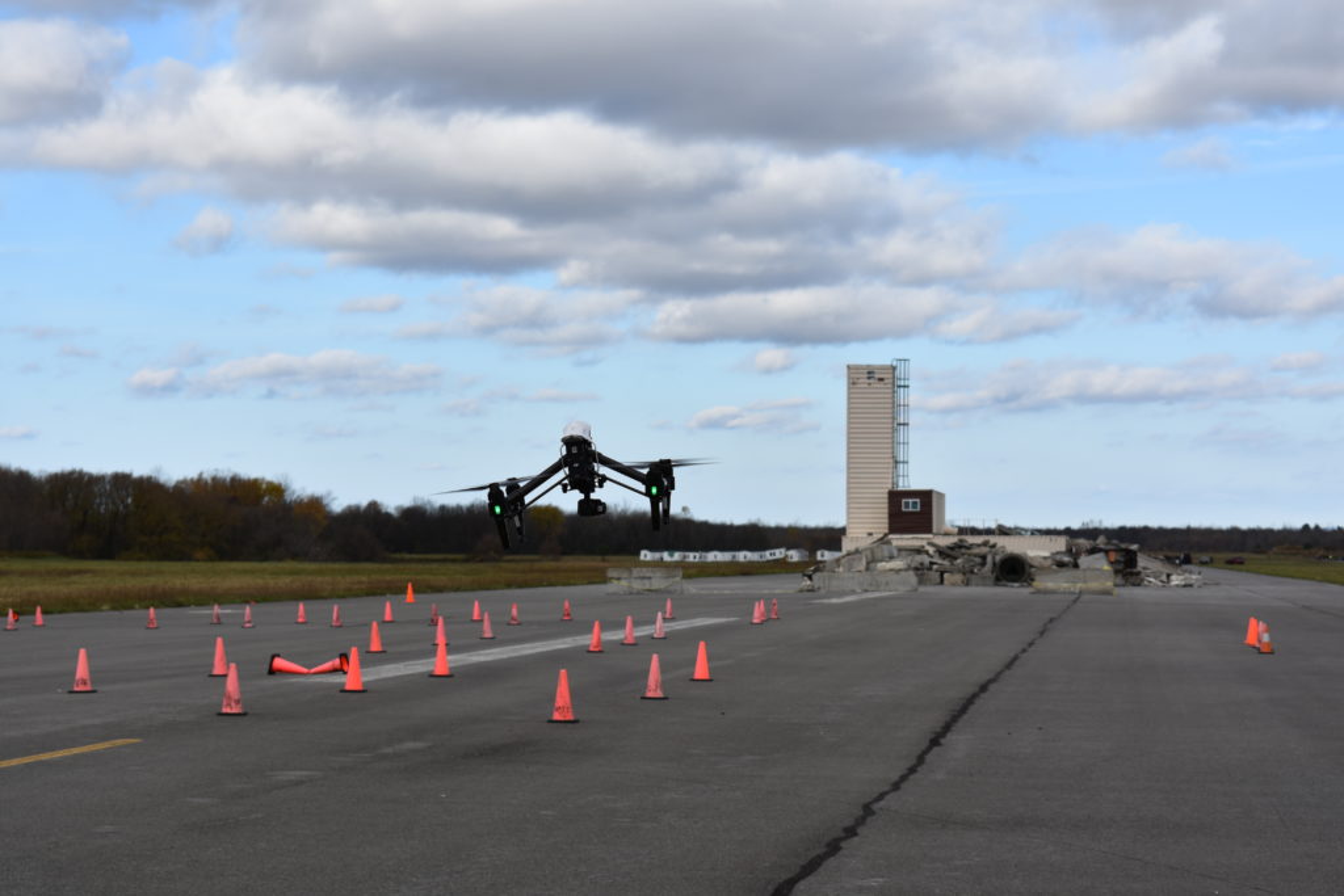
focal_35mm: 82
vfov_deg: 16.6
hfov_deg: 24.6
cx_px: 672
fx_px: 3080
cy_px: 448
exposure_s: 1/500
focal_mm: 55
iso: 140
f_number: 8
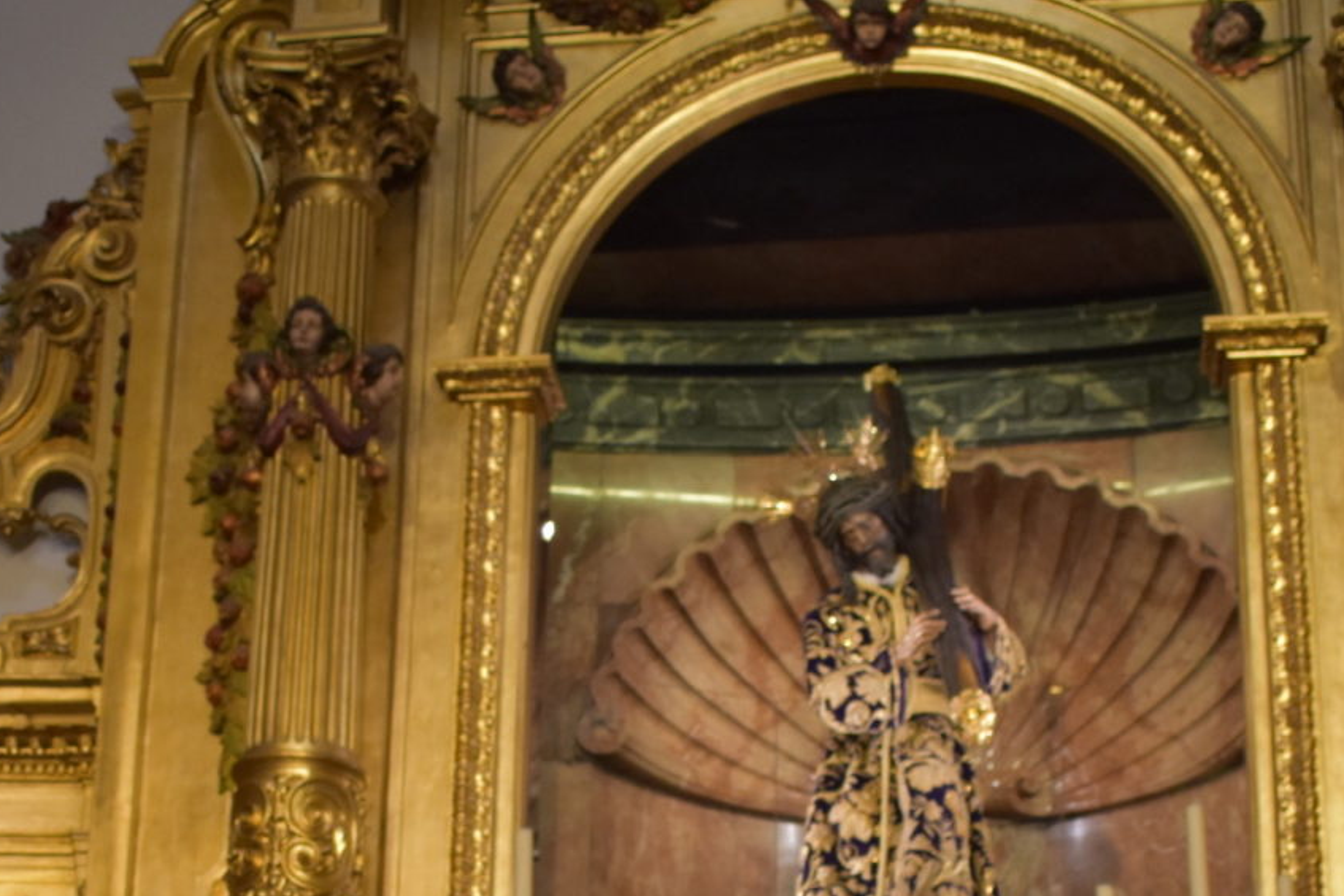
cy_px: 982
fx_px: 2845
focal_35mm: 76
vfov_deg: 17.3
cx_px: 611
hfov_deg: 26.6
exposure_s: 1/60
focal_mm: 21
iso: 1100
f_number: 4
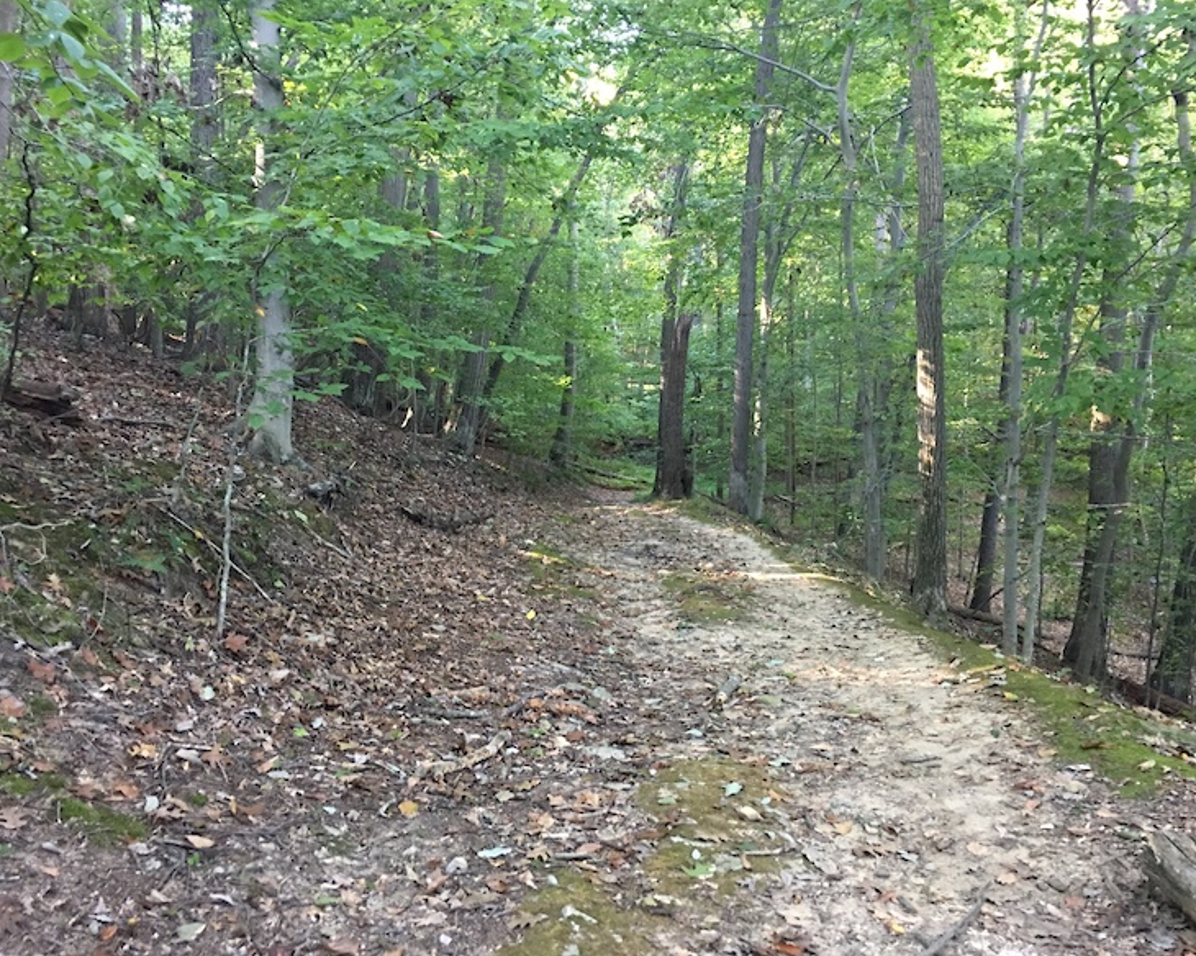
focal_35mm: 31
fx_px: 1097
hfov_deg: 57.2
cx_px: 605
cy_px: 470
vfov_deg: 47.1
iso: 100
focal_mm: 4.15
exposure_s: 1/10
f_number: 2.2
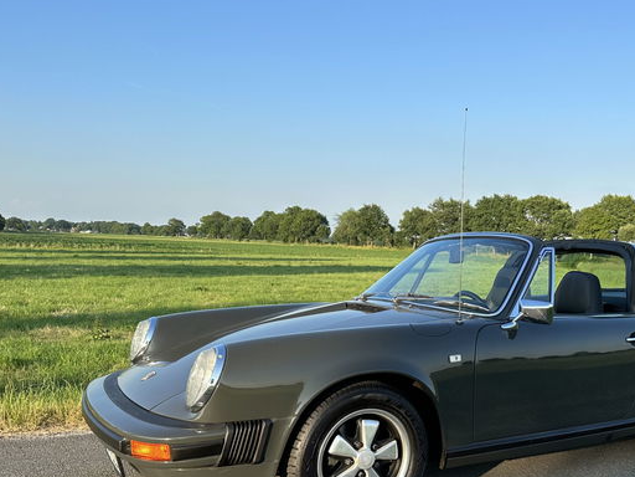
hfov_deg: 50.3
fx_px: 660
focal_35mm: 36
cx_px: 429
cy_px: 340
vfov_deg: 38.9
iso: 80
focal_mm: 6.86
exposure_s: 1/1949
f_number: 1.78
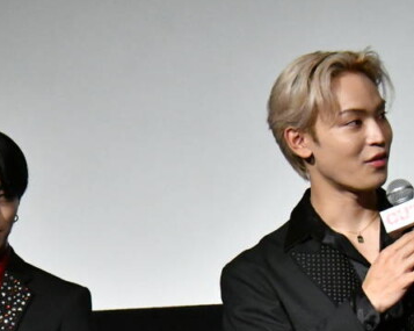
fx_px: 2375
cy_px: 395
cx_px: 14
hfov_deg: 9.9
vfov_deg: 7.9
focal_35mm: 194
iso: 10000
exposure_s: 1/250
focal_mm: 48
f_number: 8
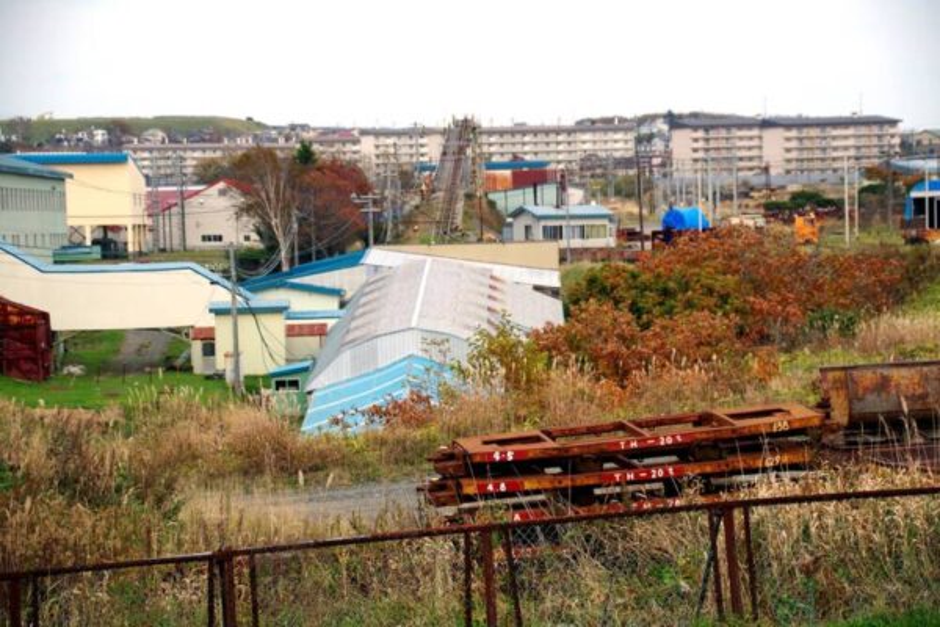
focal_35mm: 135
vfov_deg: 10.2
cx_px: 470
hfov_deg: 15.2
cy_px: 314
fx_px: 3525
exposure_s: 1/250
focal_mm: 90
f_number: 5.6
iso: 100
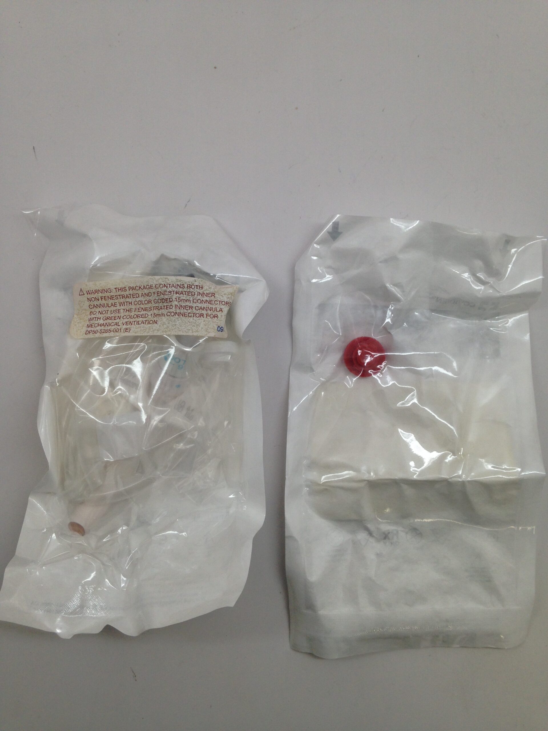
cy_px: 366
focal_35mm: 33
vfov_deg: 55.4
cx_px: 274
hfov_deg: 42.9
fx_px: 697
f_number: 2.4
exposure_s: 1/120
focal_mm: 4.12
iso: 50
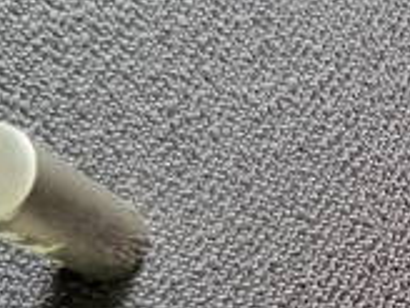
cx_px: 582
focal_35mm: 95
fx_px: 1125
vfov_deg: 15.1
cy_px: 356
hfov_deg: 18.7
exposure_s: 1/40
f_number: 1.8
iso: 640
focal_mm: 5.4
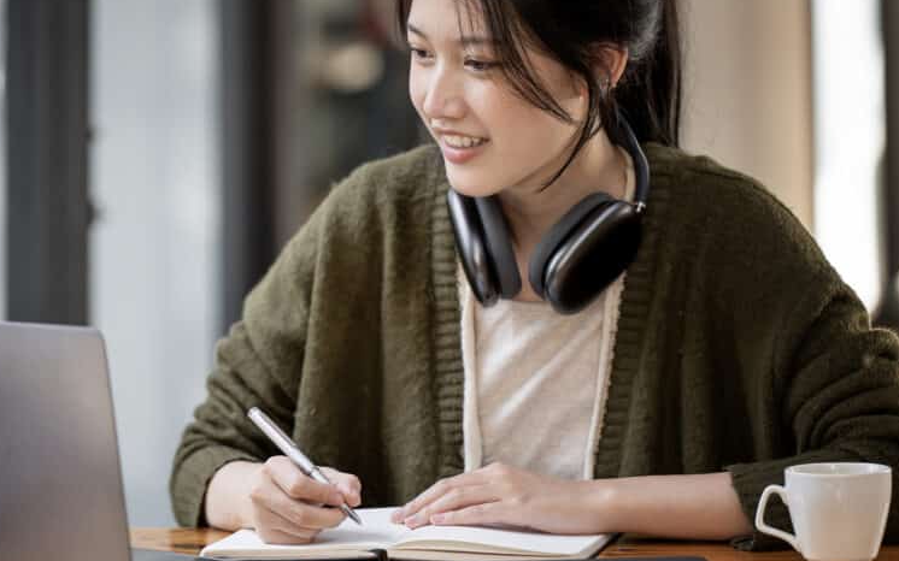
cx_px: 329
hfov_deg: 9.8
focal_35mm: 214
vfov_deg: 6.1
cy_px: 269
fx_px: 5242
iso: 320
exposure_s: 1/160
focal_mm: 153
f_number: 2.8
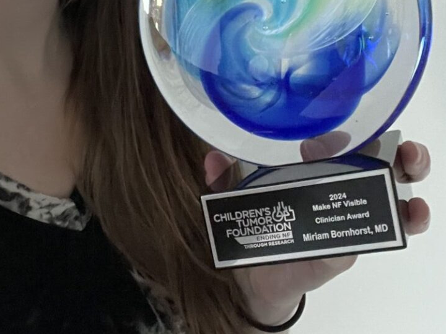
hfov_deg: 30.1
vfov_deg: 21.9
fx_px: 825
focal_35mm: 64
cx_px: 154
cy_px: -22
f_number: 2.2
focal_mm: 2.71
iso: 400
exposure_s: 1/34
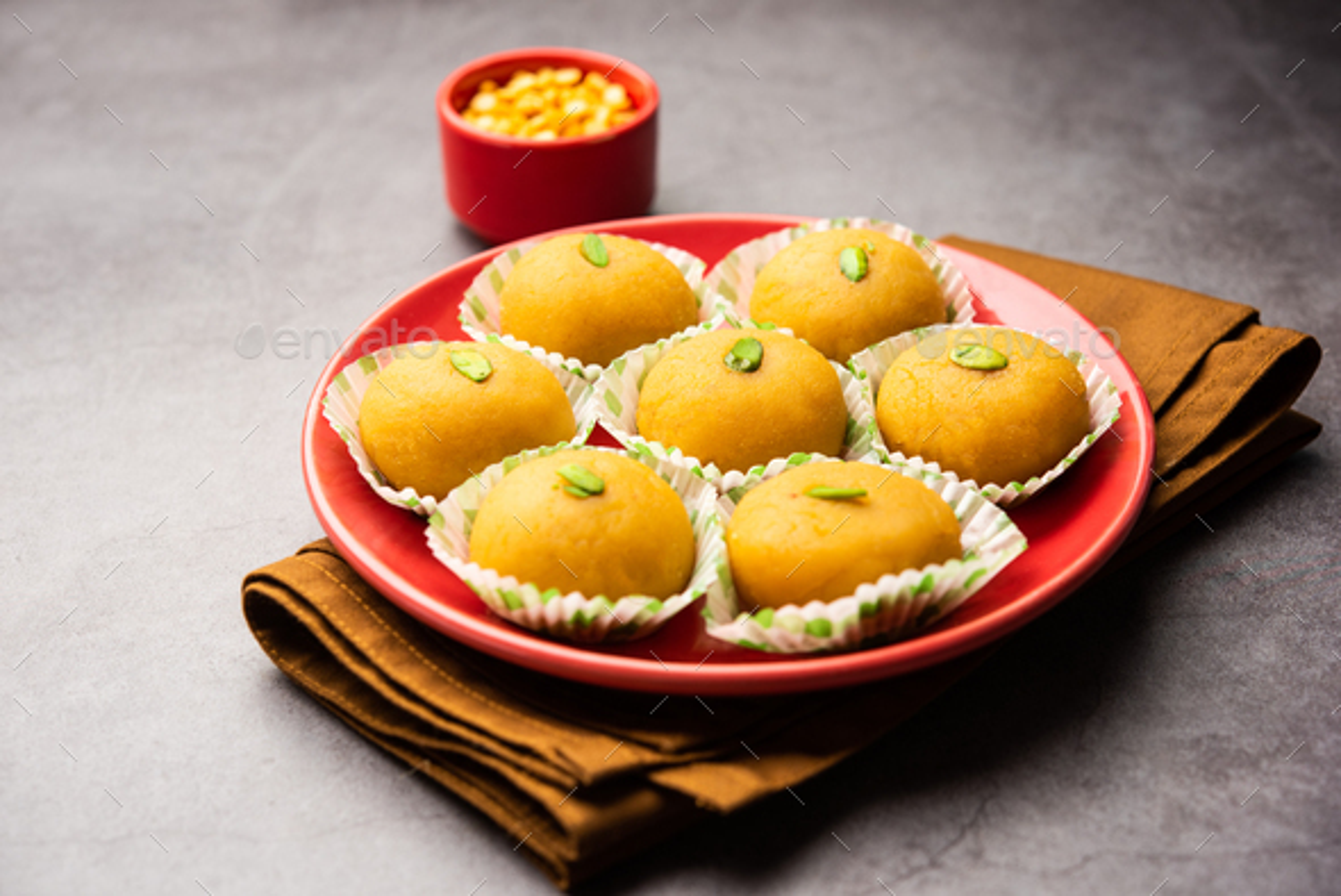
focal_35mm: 60
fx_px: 2236
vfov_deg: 22.6
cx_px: 670
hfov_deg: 33.4
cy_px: 448
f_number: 5.6
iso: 100
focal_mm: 60
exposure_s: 1/125
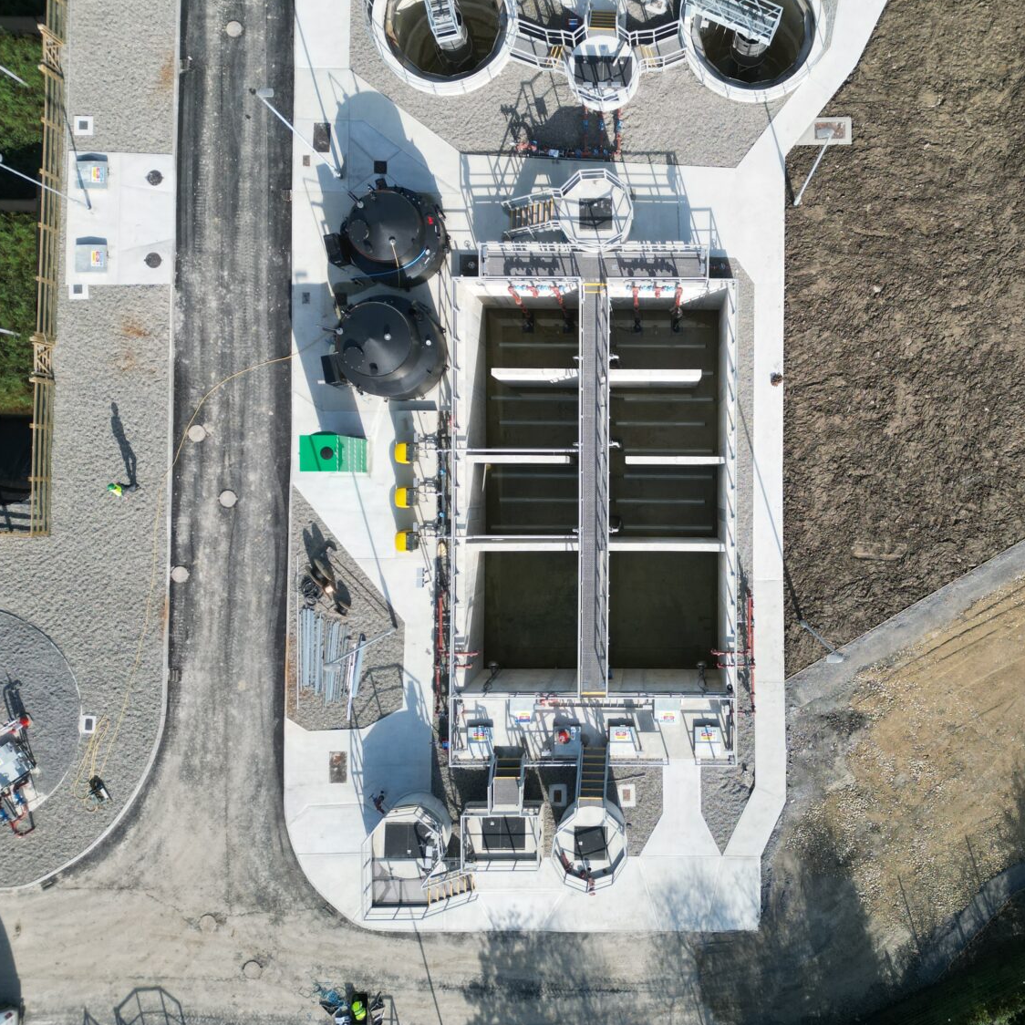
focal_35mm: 29
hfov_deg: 54.9
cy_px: 502
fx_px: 972
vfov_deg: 55.6
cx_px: 647
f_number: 1.7
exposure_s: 1/2500
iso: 200
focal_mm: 6.72
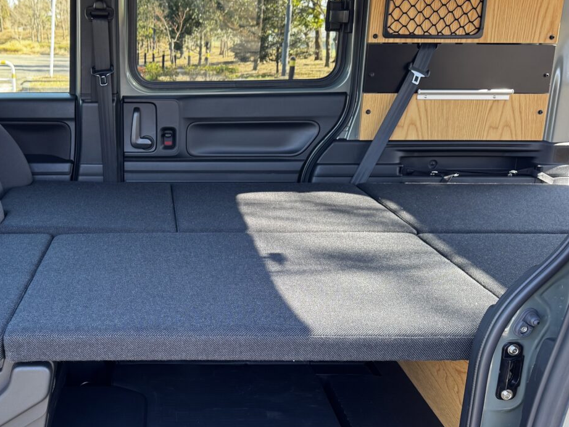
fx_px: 657
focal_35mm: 40
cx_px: 165
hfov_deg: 45.7
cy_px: 205
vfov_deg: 35.9
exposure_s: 1/136
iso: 100
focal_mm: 6.76
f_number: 1.78
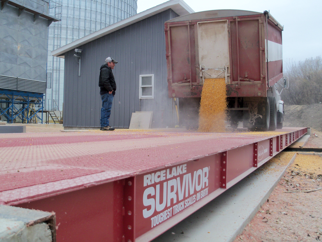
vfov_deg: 36.0
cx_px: 161
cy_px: 121
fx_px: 372
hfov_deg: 46.8
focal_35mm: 40
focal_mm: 7.2
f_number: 3.1
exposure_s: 1/200
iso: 80
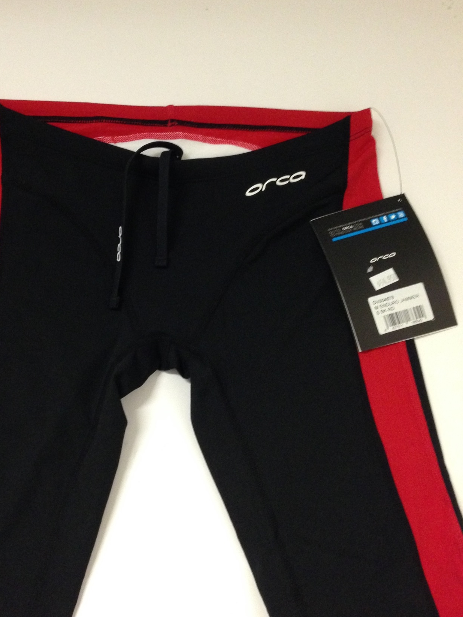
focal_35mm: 41
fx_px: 731
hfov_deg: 35.0
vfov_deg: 45.7
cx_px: 176
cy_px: 335
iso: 320
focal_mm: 4.12
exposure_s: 1/20
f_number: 2.4
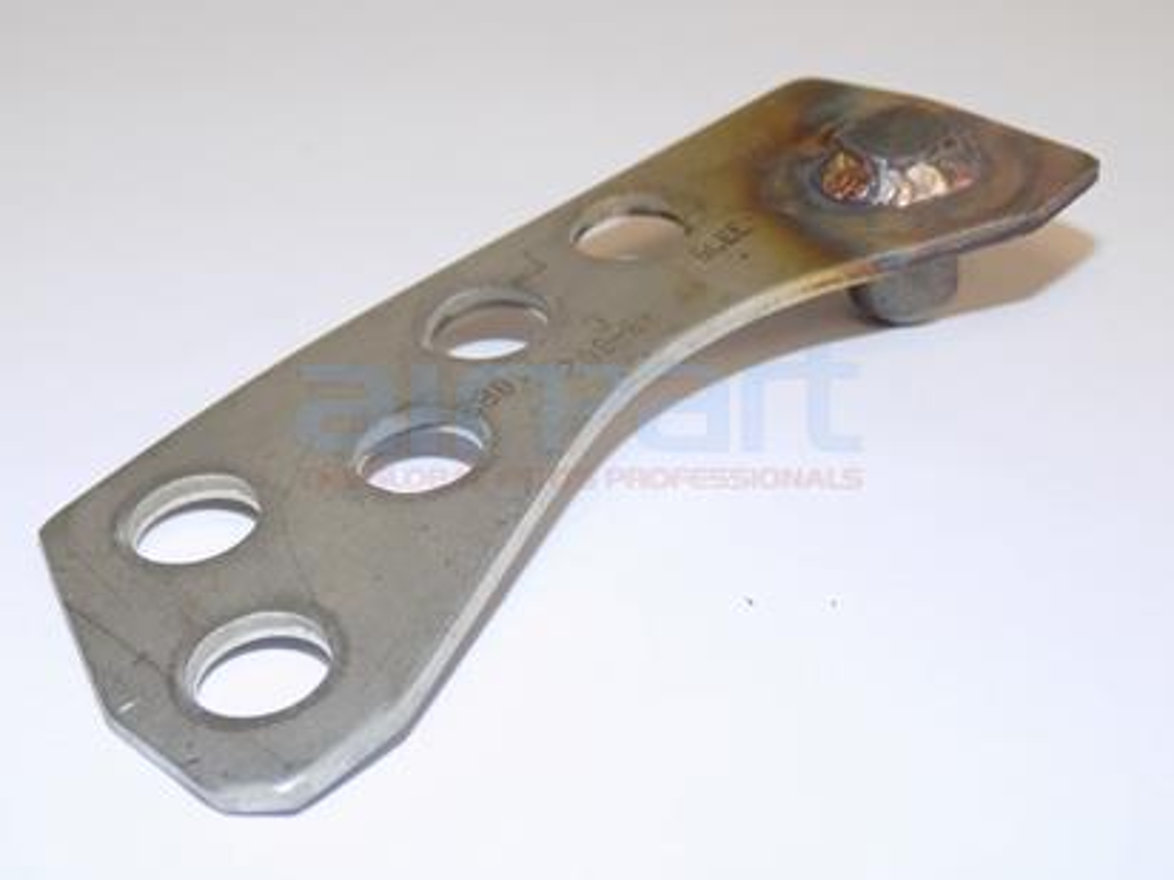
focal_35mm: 65
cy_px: 440
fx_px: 2204
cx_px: 587
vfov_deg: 22.6
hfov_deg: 29.8
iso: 320
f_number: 4.1
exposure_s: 1/30
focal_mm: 11.5
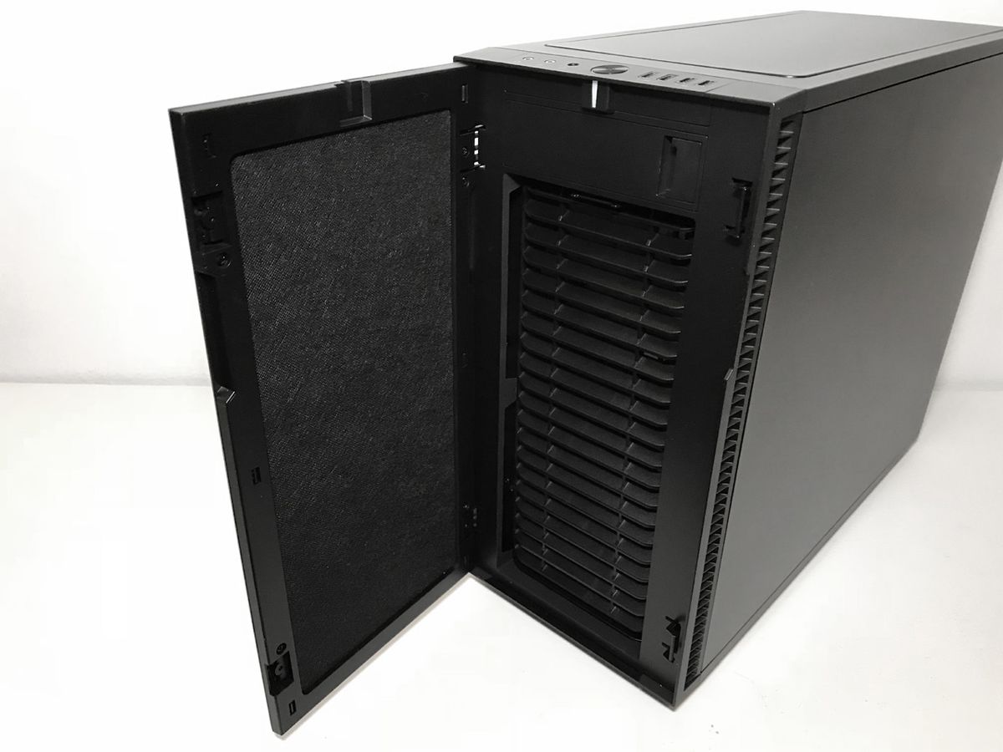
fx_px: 811
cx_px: 502
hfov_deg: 63.4
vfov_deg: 49.7
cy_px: 376
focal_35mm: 28
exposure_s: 1/15
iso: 64
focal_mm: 3.99
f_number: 1.8
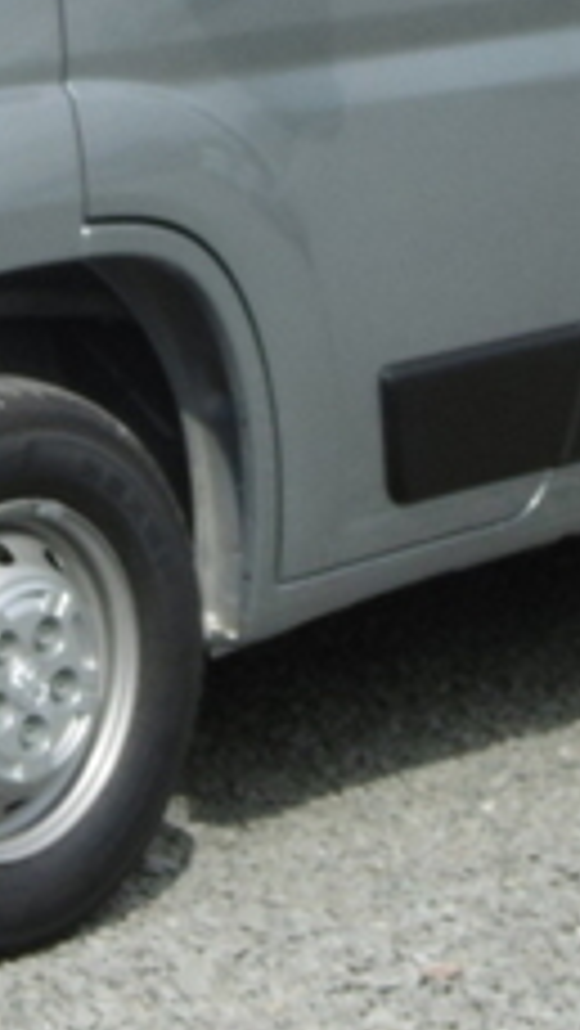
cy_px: -22
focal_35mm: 164
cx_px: 85
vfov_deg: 12.9
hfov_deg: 7.4
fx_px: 4479
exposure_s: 1/160
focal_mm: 7.7
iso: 100
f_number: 9.7
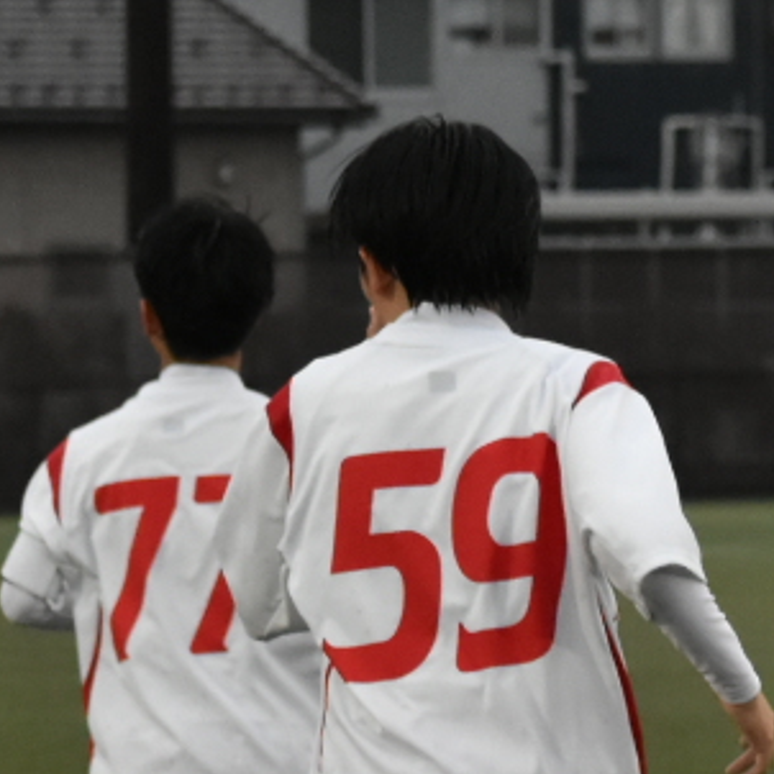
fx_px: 12117
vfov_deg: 3.7
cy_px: 525
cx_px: 976
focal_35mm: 479
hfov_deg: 3.6
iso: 2200
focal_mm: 70
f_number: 4.5
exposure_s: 1/500
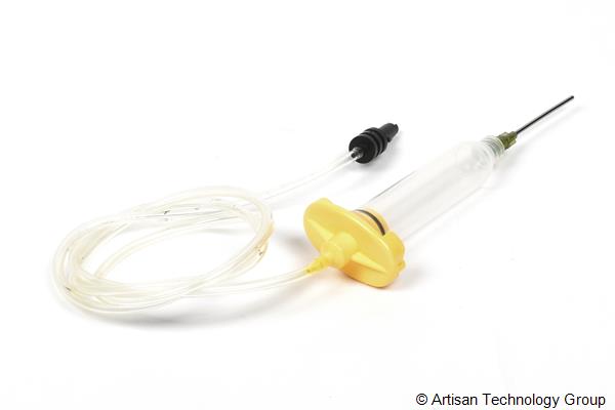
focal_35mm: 75
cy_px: 205
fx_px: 1281
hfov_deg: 27.0
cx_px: 308
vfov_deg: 18.2
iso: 200
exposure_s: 1/200
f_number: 16
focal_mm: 50
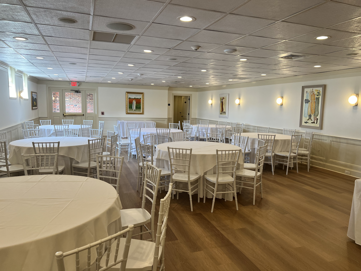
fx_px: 271
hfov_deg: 67.3
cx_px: 180
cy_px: 136
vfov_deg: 53.1
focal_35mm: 26
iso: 125
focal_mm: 5.7
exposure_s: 1/120
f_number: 1.5
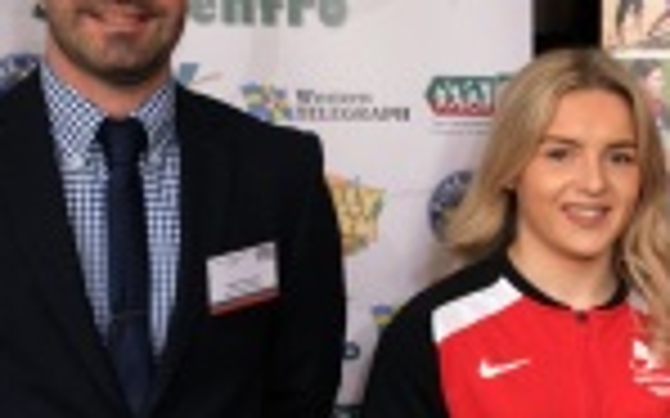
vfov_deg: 11.3
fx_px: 2117
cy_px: 308
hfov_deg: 17.4
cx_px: 737
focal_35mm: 116
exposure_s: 1/60
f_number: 7.1
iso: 400
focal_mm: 22.7
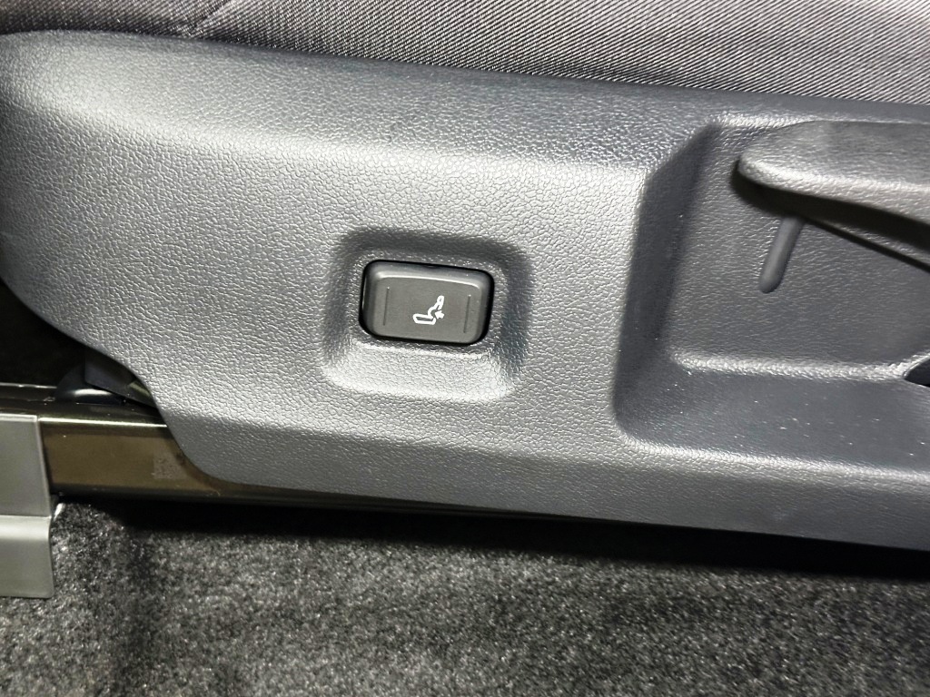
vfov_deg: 30.3
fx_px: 1290
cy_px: 348
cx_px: 465
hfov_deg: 39.7
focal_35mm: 48
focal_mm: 6.86
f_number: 1.78
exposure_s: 1/30
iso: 640
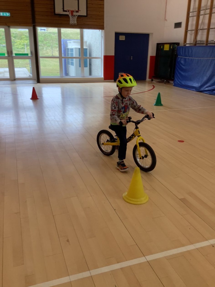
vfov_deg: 58.4
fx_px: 257
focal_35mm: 31
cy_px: 144
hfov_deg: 45.4
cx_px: 108
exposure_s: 1/100
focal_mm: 3.3
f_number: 2.4
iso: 50
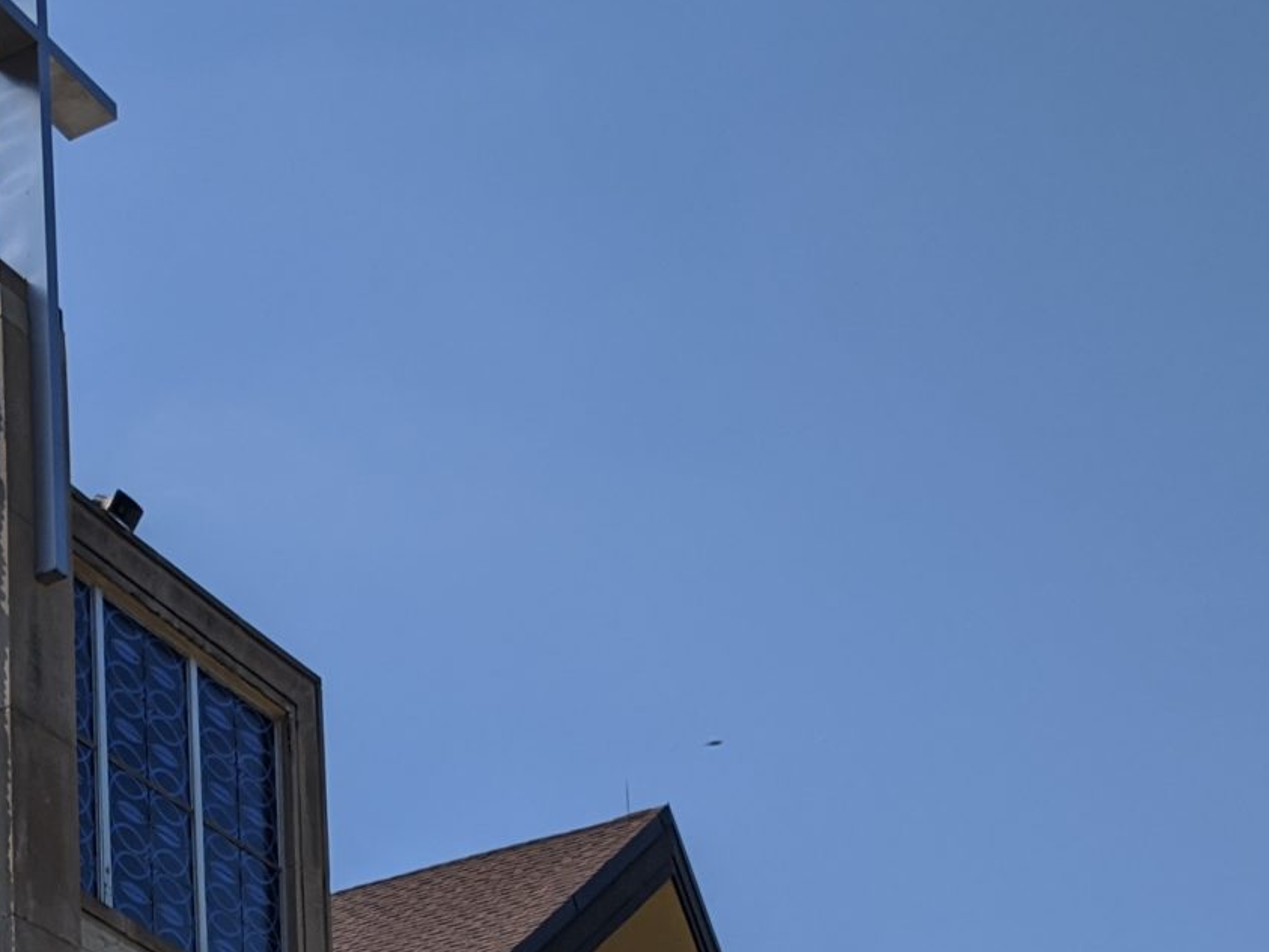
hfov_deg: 22.6
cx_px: -89
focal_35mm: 82
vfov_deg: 17.2
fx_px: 3006
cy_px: 1125
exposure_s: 1/5882
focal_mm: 4.44
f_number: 1.8
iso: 67
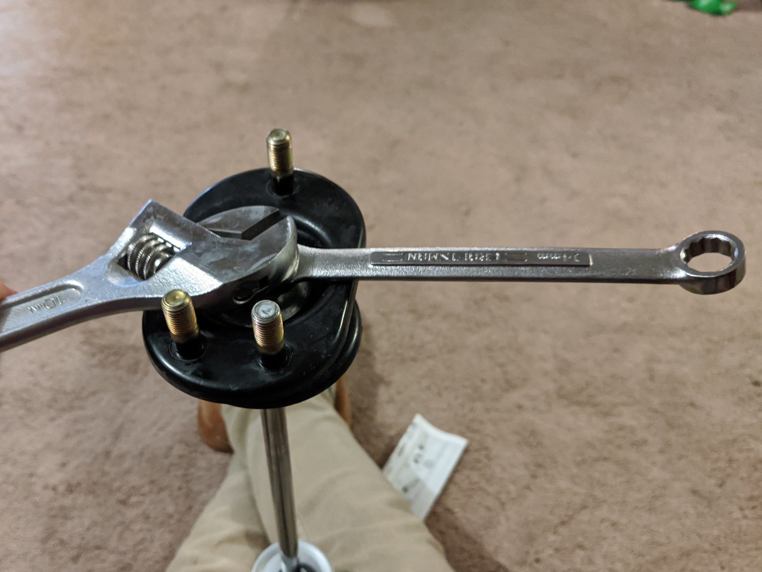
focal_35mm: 34
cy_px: 344
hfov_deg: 53.4
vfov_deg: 41.6
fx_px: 748
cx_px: 290
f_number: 1.8
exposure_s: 1/24
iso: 821
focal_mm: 4.44
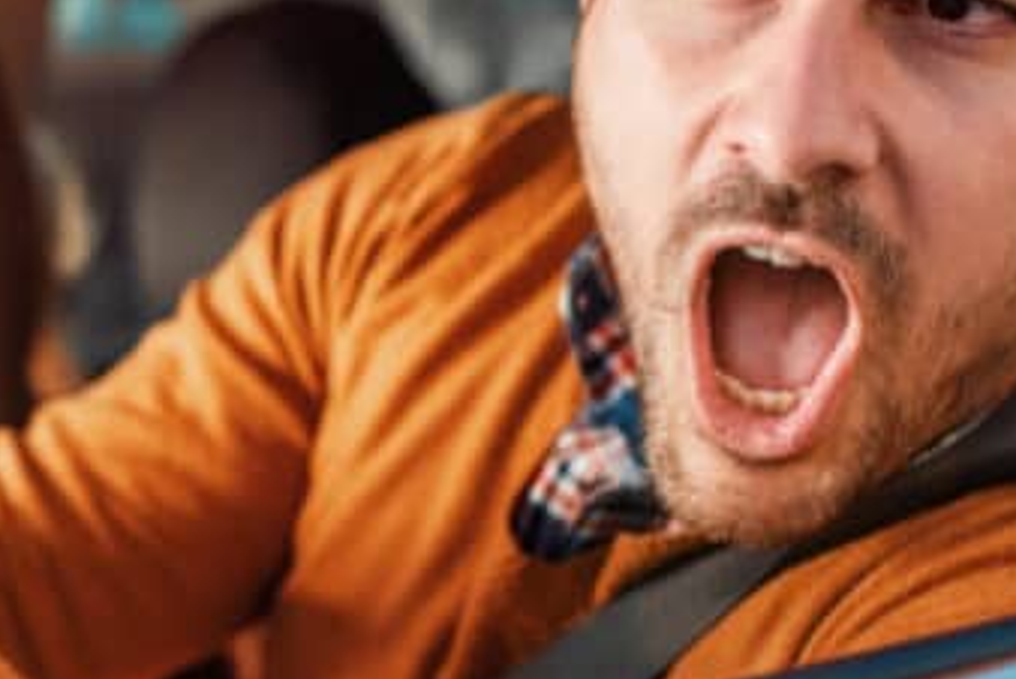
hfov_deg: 19.0
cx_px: 138
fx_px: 2994
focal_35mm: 106
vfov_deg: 12.9
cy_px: 248
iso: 100
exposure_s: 1/1000
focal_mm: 35
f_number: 2.8
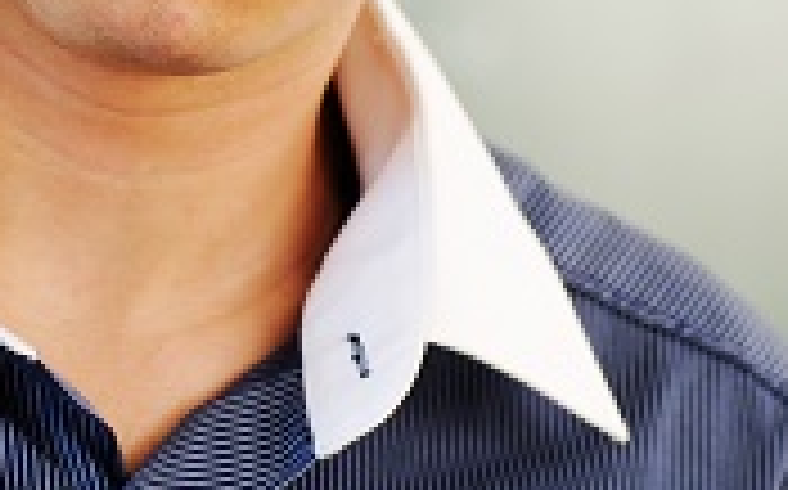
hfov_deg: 5.4
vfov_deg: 3.3
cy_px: -209
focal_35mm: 391
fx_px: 8389
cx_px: 558
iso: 200
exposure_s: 1/160
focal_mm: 105
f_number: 4
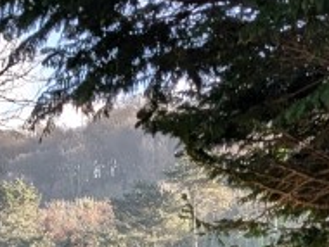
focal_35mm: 151
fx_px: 1437
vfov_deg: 9.1
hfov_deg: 12.6
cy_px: 542
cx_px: -119
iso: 20
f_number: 1.68
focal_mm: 6.9
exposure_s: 1/297
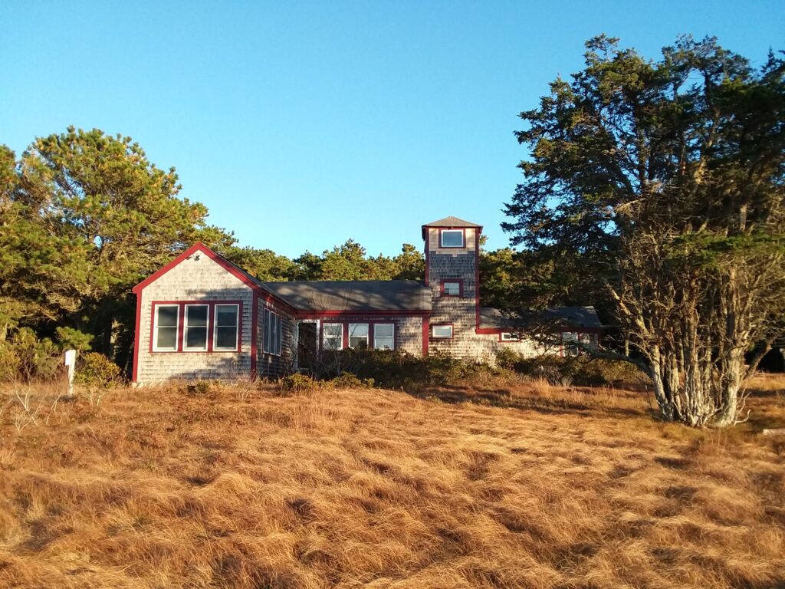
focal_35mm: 29
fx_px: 658
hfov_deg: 61.7
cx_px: 392
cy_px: 294
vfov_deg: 48.2
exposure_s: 1/397
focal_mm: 2.47
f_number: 1.9
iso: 40
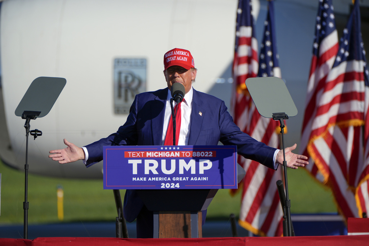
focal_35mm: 514
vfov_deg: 2.7
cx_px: 184
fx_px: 5269
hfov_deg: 4.0
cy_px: 123
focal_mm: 514
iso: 200
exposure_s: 1/1000
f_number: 8
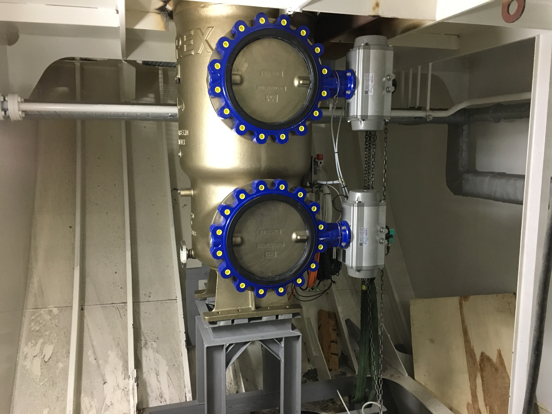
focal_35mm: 29
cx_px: 276
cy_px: 207
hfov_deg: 61.7
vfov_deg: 48.2
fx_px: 462
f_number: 2.2
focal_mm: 4.15
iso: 200
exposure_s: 1/20
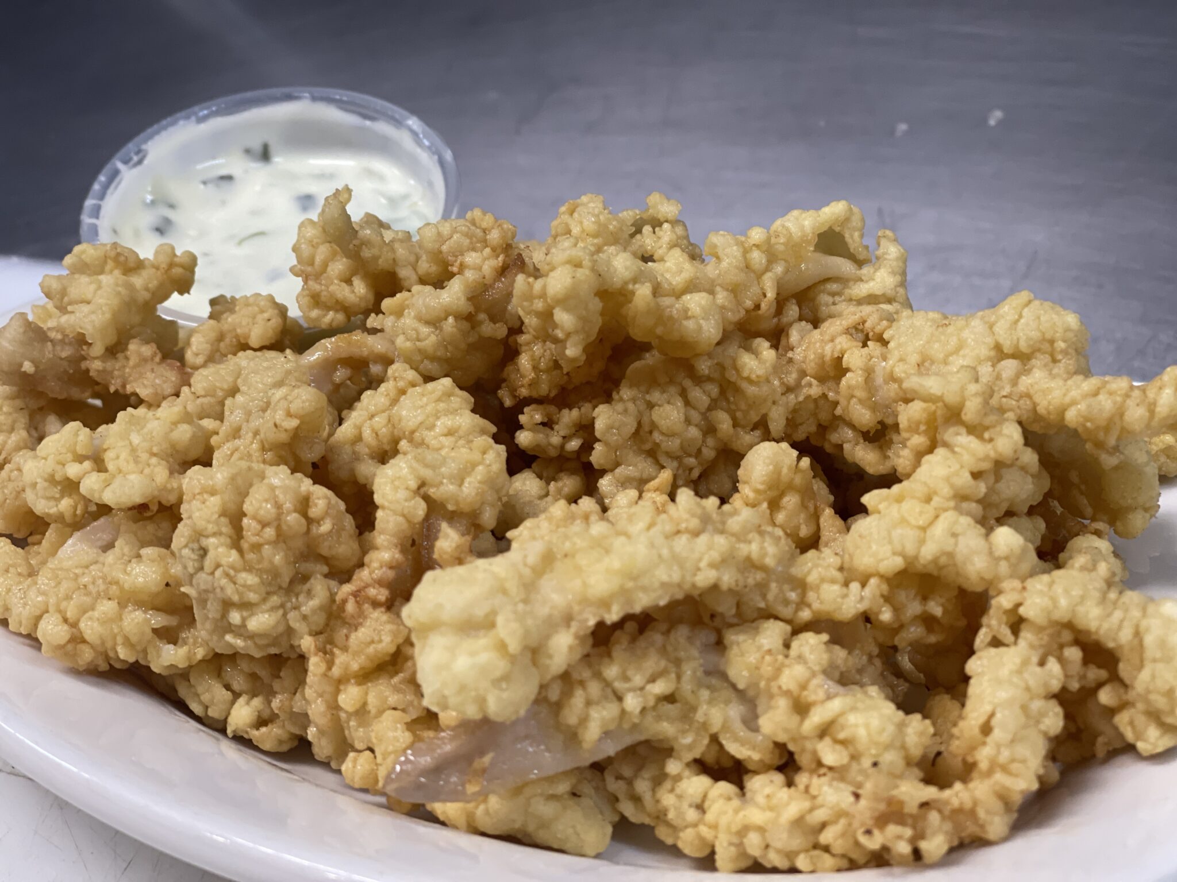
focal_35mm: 64
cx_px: 588
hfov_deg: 30.3
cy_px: 441
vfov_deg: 22.9
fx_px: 2176
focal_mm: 7.5
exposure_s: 1/60
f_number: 2.2
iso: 125
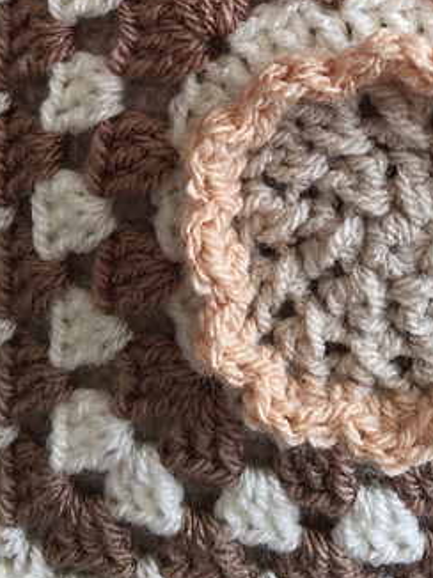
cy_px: 48
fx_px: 952
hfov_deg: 25.0
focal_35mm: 57
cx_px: 373
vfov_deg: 32.0
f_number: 2.2
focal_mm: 4.15
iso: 32
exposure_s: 1/100
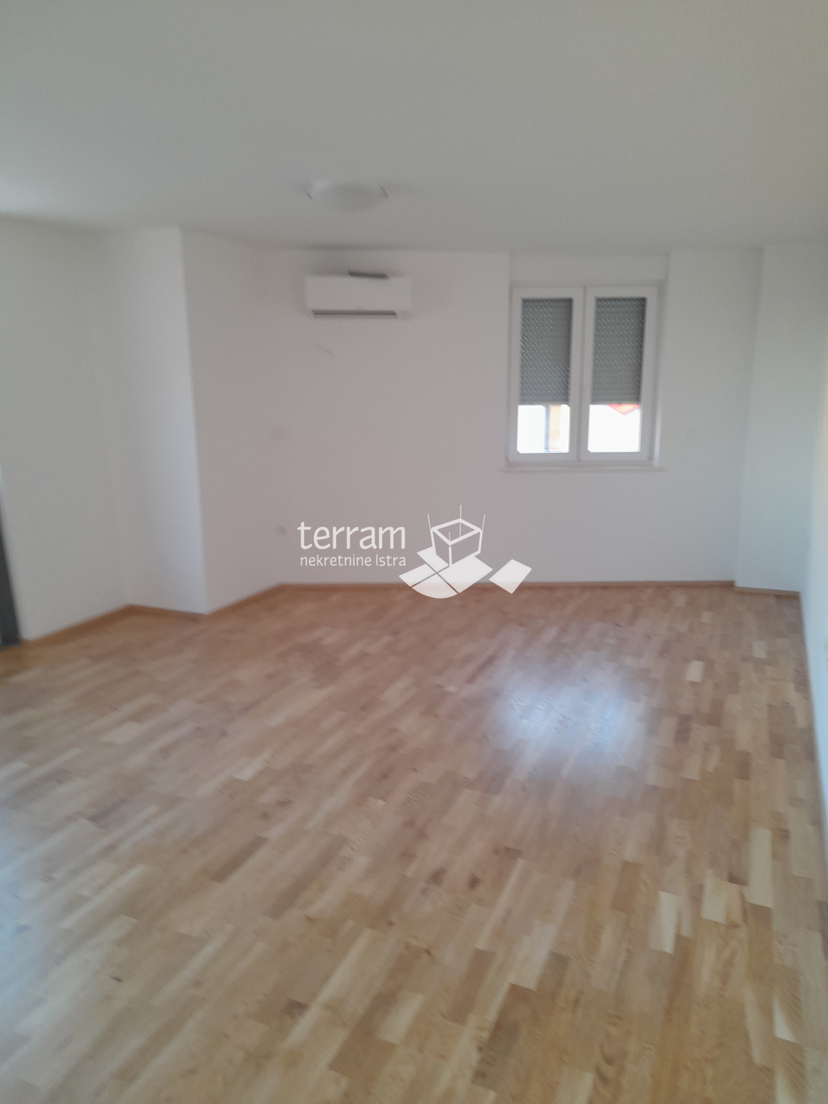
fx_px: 797
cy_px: 552
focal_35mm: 25
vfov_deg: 69.4
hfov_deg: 54.9
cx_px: 414
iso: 200
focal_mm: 4.6
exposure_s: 1/50
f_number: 2
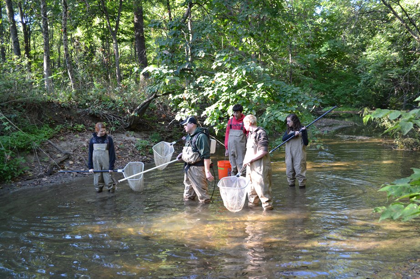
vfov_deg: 43.6
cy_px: 140
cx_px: 210
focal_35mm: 30
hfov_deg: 61.9
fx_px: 350
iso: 400
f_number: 3.8
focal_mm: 20
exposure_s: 1/60
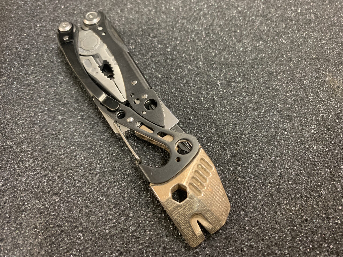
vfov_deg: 53.1
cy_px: 128
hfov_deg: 67.3
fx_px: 258
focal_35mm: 26
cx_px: 172
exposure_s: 1/40
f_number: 1.8
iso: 400
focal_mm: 4.25
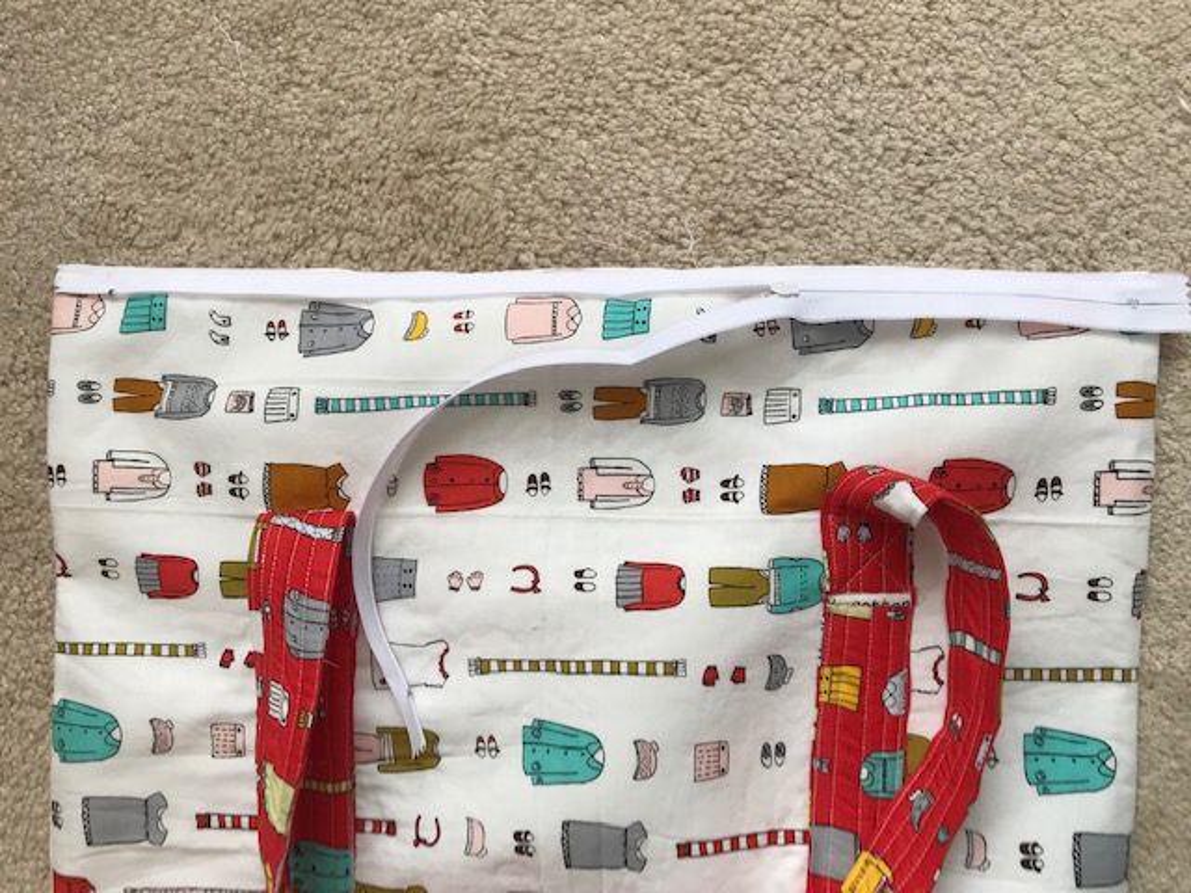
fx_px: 963
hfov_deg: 63.4
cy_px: 446
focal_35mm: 28
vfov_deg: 49.7
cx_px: 596
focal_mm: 3.99
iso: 20
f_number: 1.8
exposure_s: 1/171
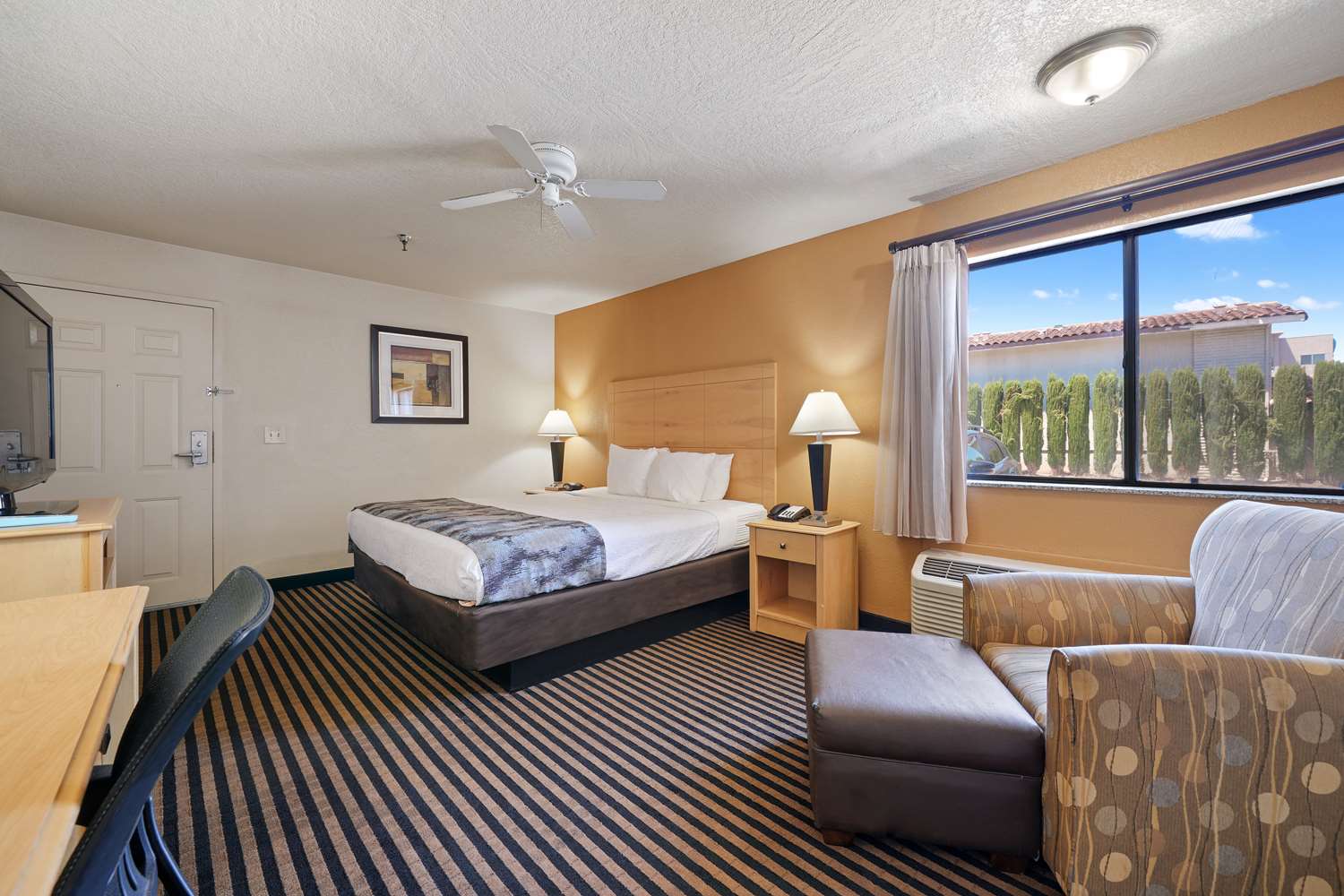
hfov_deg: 104.3
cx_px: 672
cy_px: 448
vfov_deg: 81.2
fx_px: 523
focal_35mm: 14
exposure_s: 1.6
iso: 100
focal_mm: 14
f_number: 8
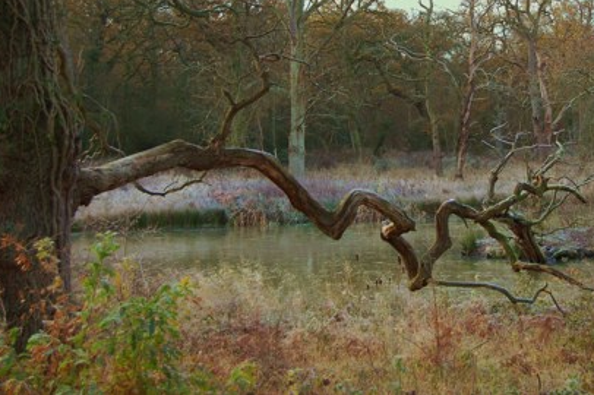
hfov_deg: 24.6
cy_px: 113
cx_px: 407
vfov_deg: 16.6
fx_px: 1352
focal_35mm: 82
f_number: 5
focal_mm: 38
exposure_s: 1/100
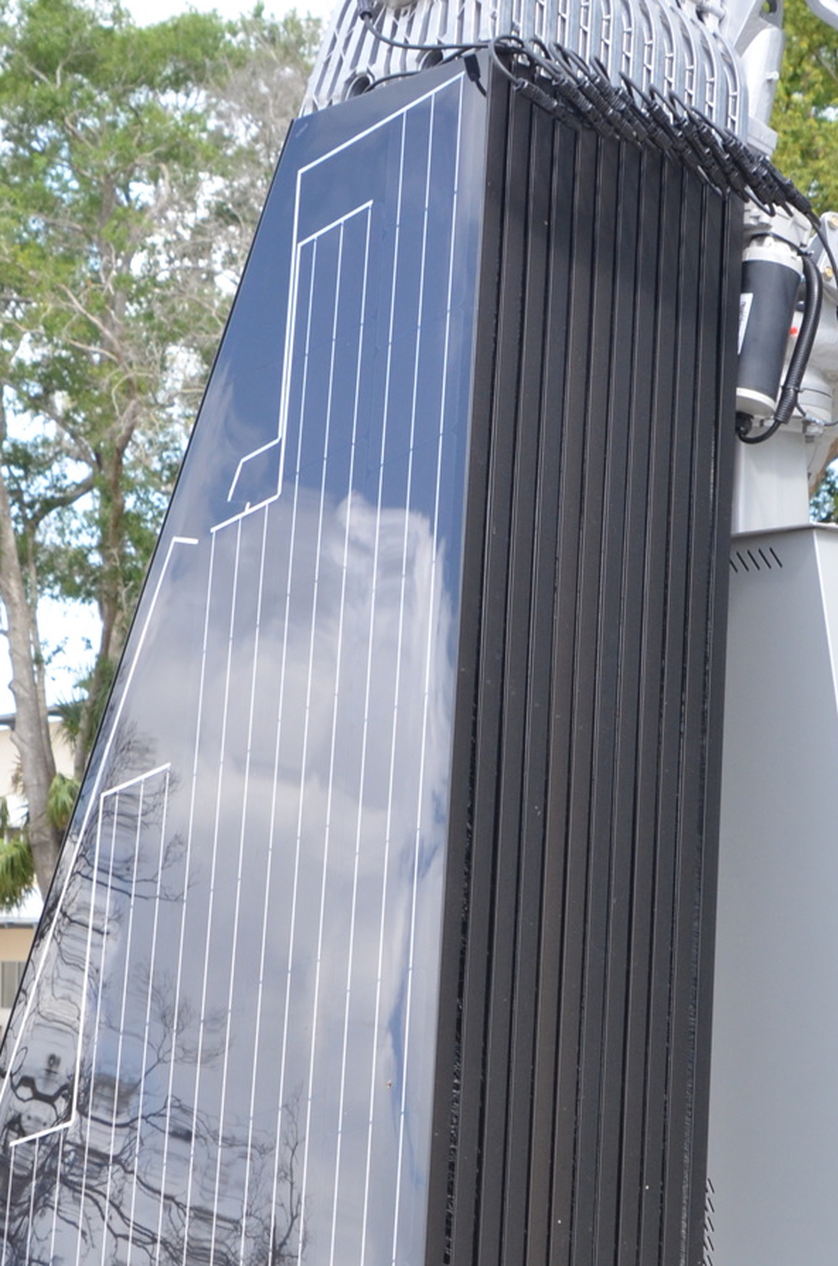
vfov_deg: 21.5
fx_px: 3297
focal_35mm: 94
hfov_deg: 14.5
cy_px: 991
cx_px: 476
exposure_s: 1/250
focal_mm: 28
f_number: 8
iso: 400
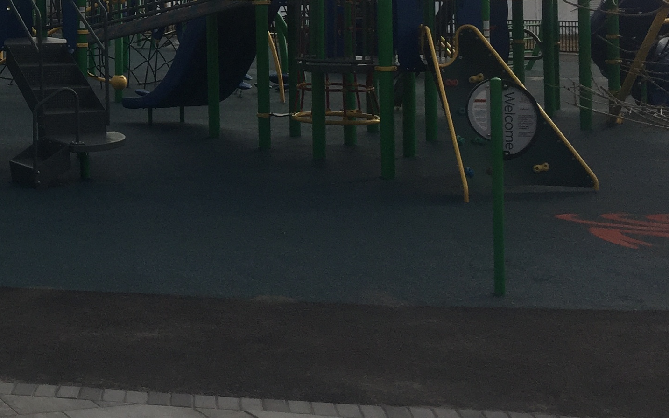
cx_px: -76
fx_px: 1276
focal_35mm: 70
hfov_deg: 26.9
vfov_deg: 18.0
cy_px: -27
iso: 32
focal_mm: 4.15
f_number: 2.2
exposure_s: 1/3300
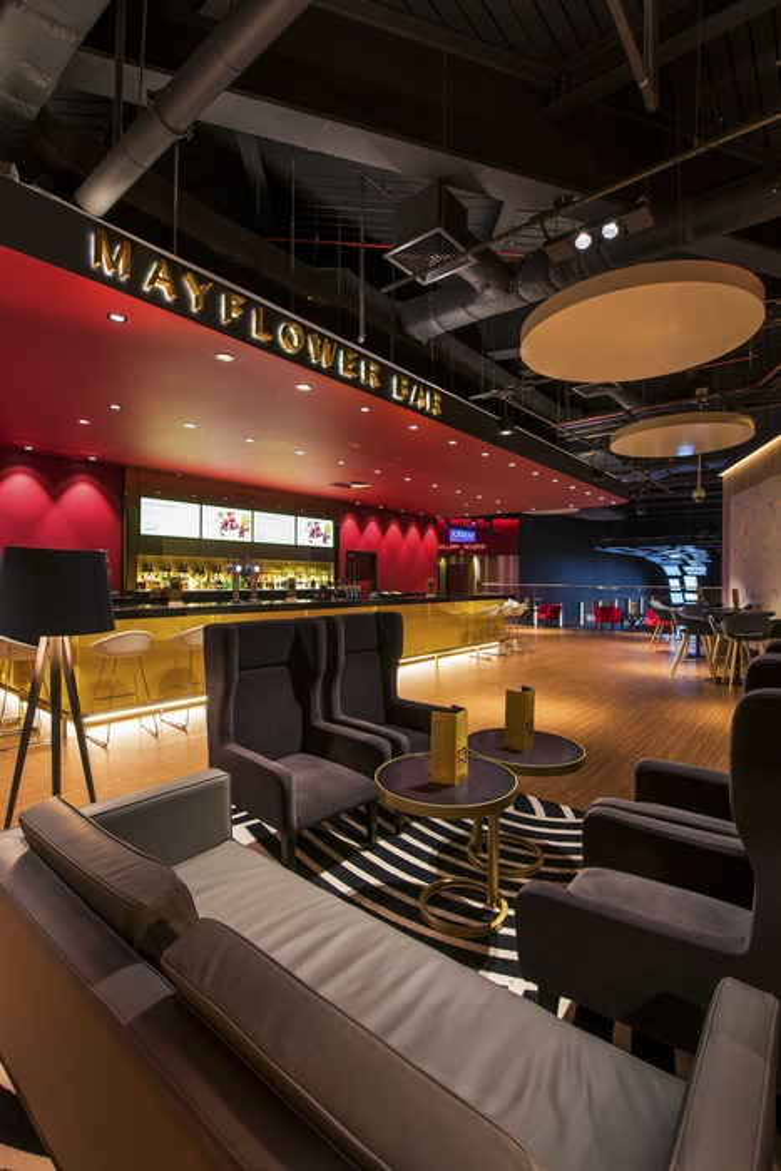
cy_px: 586
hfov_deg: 73.8
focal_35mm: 16
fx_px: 520
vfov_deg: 96.7
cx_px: 390
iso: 100
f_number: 8
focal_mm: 16
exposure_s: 3
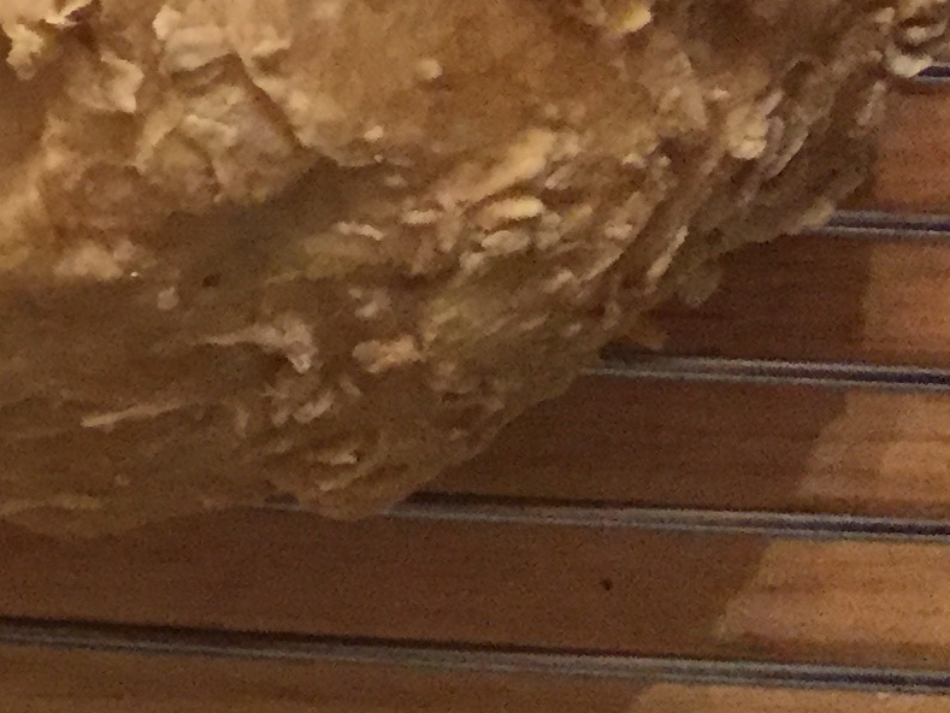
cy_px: -466
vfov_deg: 11.6
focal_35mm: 120
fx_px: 3294
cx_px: -984
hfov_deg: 13.8
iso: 250
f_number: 2.2
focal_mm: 4.15
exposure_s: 1/30
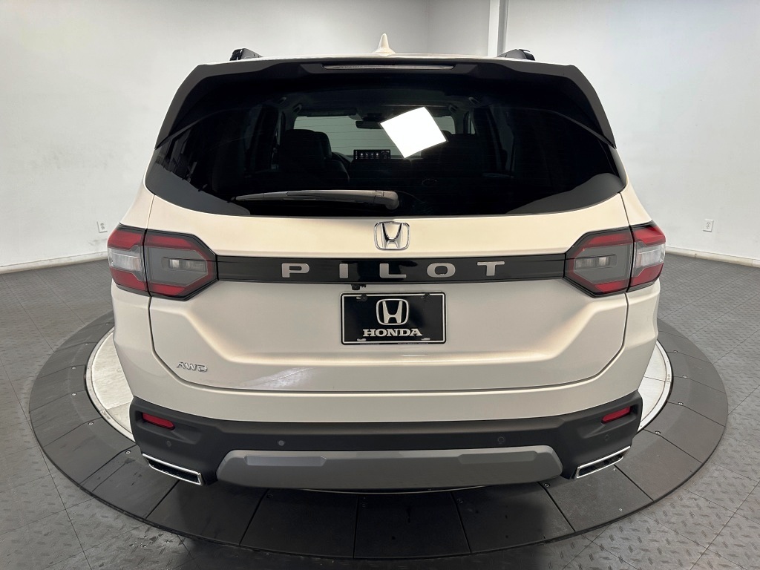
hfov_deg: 71.6
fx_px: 527
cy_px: 285
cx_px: 380
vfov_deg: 56.8
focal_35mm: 24
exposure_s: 1/60
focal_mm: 6.86
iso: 250
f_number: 1.78
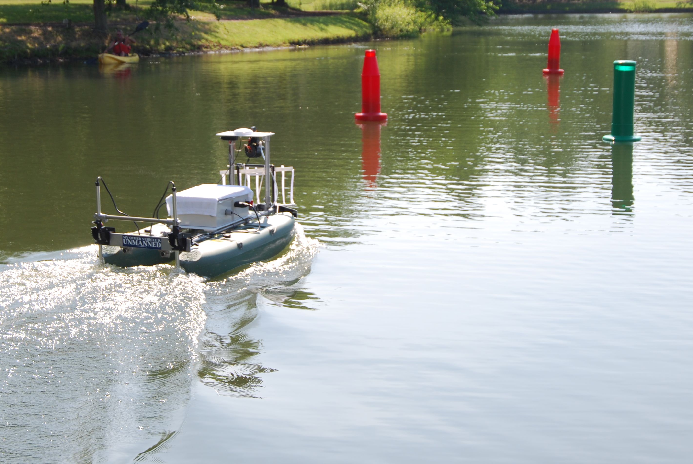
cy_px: 170
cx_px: 301
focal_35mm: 82
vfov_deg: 16.7
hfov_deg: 24.7
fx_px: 1581
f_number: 7.1
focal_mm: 40
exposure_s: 1/200
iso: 100
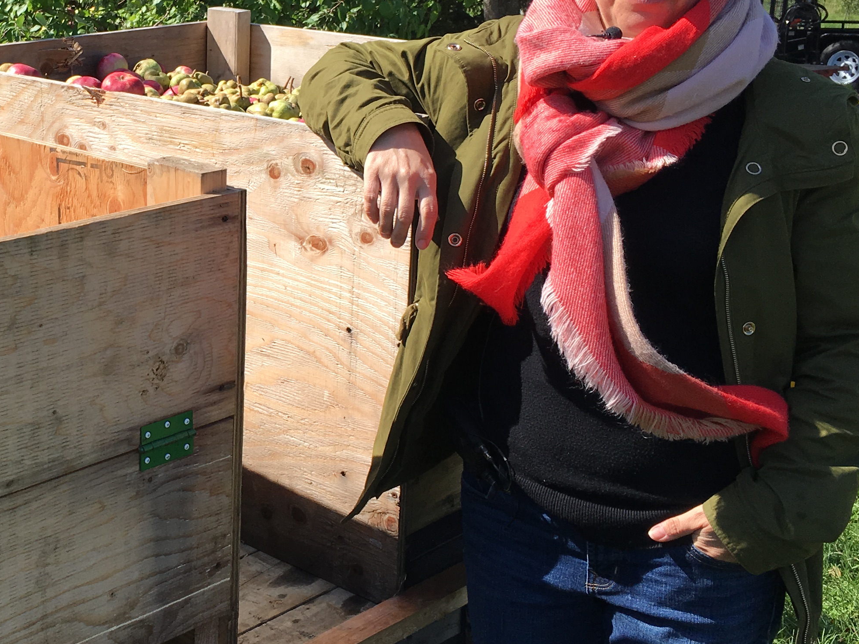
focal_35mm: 59
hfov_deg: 31.3
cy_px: 217
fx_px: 1464
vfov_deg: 24.7
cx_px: 102
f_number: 2.2
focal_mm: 4.15
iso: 25
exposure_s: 1/855
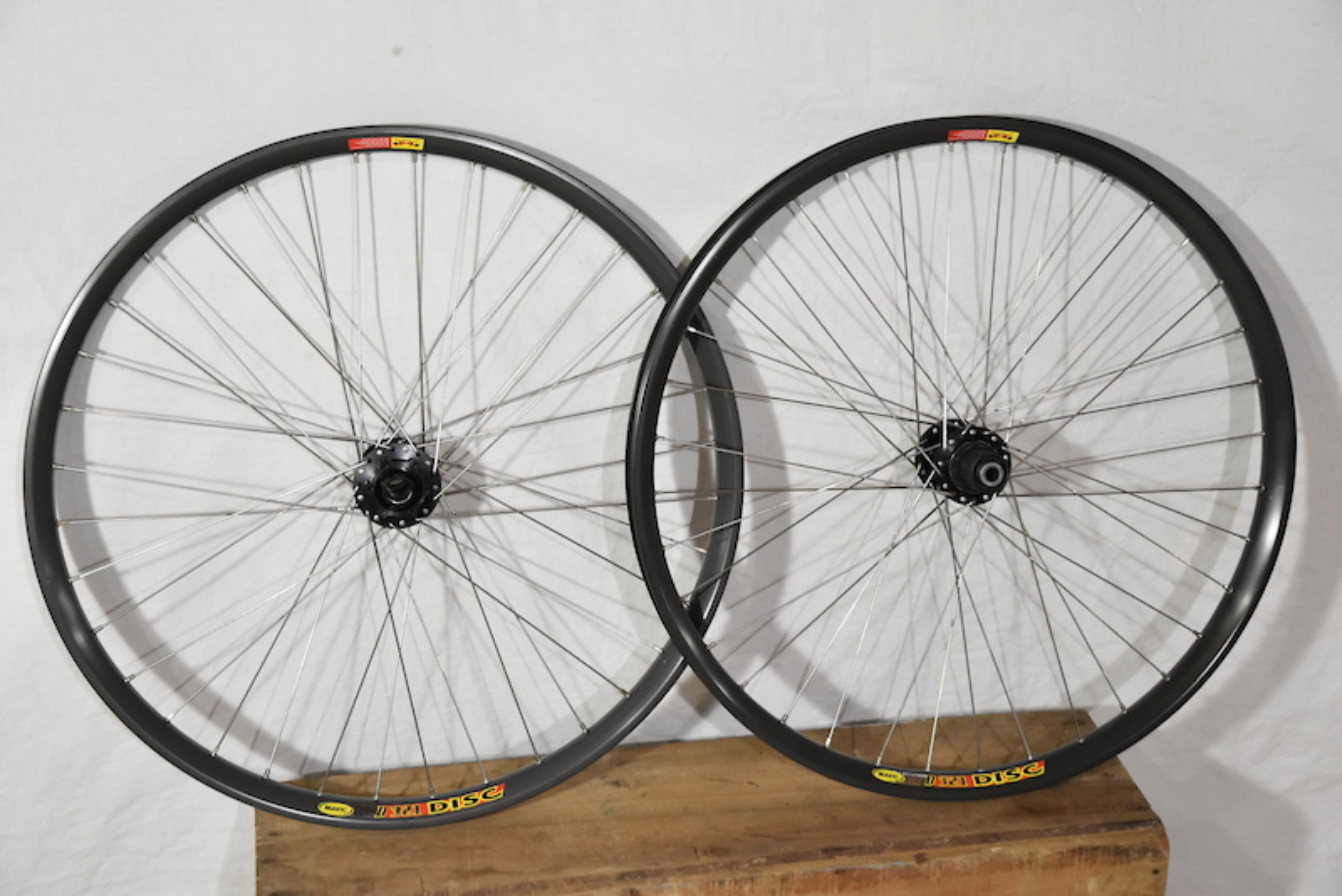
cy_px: 448
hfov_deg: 35.0
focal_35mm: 57
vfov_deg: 23.8
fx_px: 2125
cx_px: 671
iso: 2000
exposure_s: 1/40
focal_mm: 38
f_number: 4.8
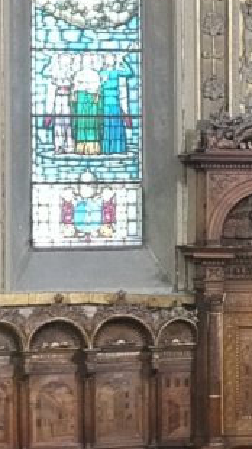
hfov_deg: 8.9
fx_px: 1606
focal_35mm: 135
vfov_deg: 15.9
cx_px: 294
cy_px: 175
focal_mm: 4.49
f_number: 2.6
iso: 777
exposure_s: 1/10
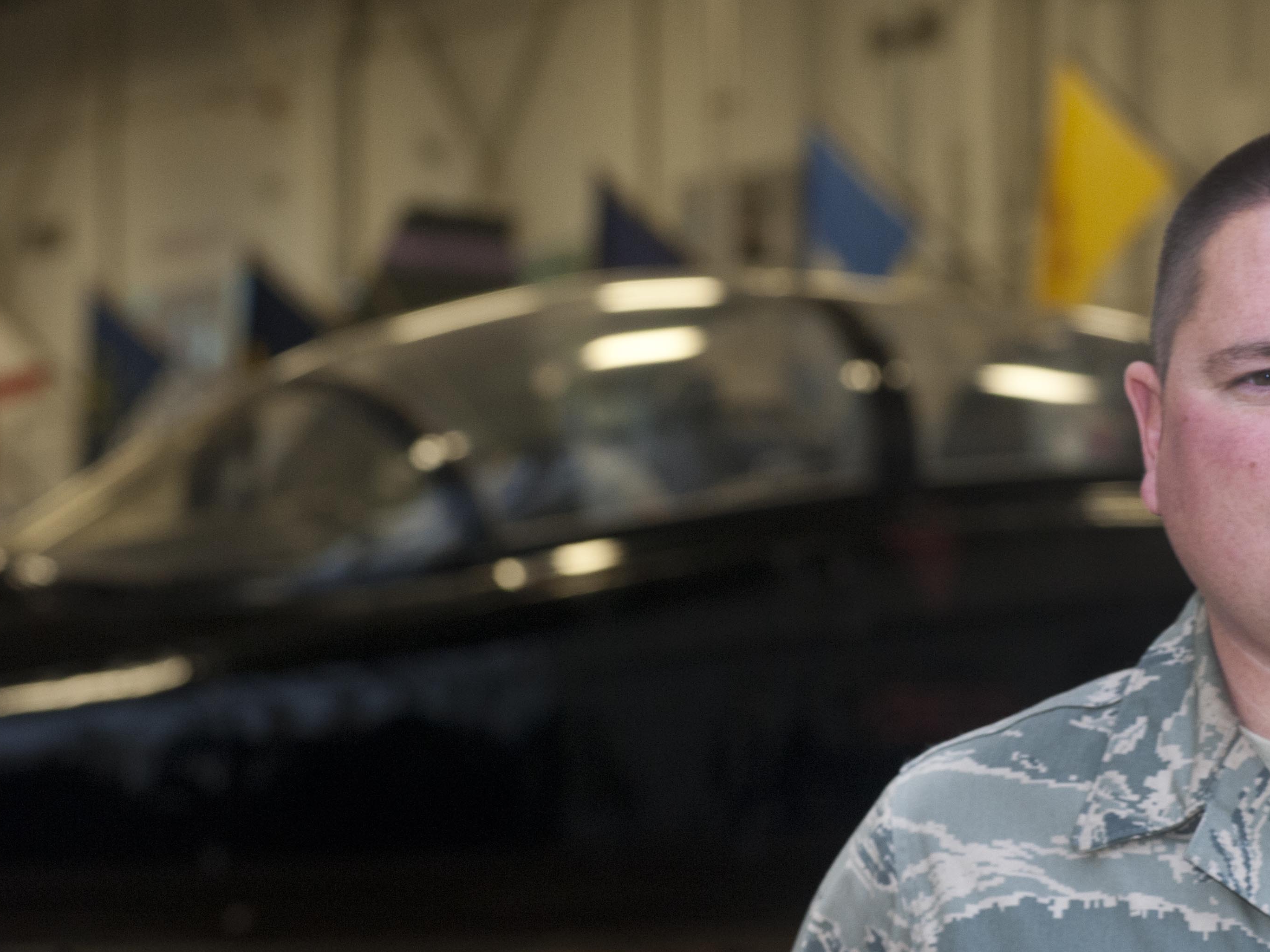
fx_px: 5760
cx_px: 975
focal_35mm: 157
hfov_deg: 12.5
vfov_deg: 9.4
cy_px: 575
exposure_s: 1/60
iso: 2000
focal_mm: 105
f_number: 9
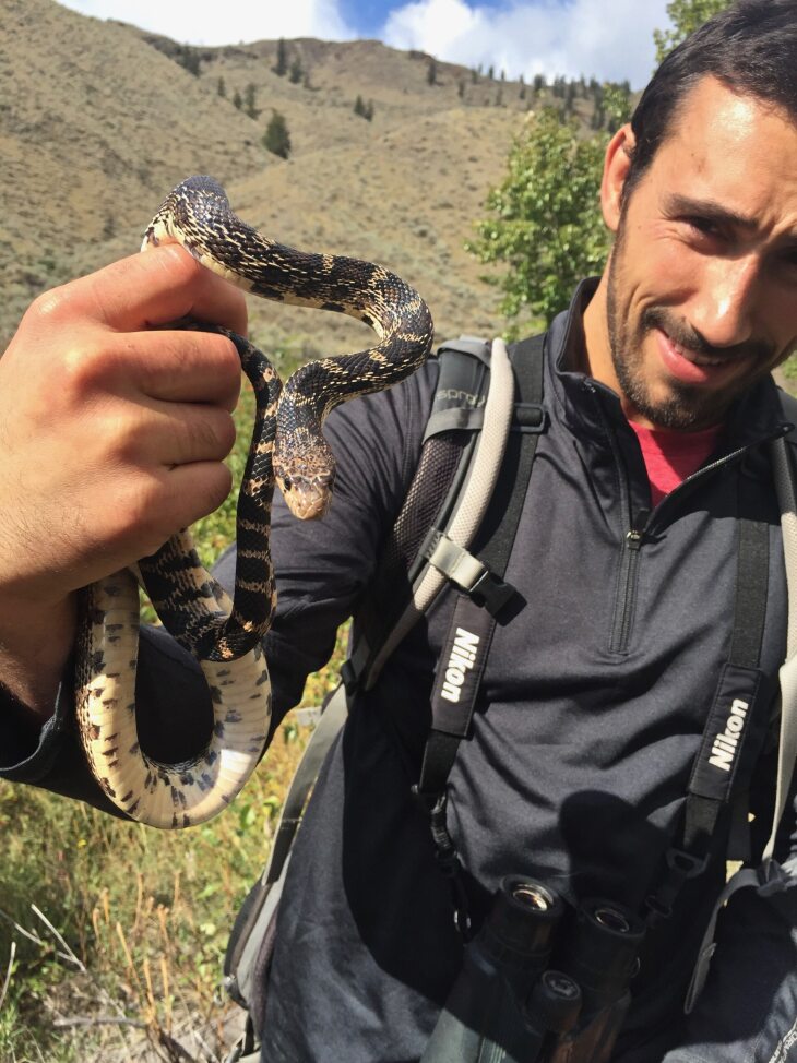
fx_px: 891
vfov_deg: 61.7
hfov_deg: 48.2
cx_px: 398
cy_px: 532
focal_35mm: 29
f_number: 2.2
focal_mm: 4.15
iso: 32
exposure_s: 1/1099
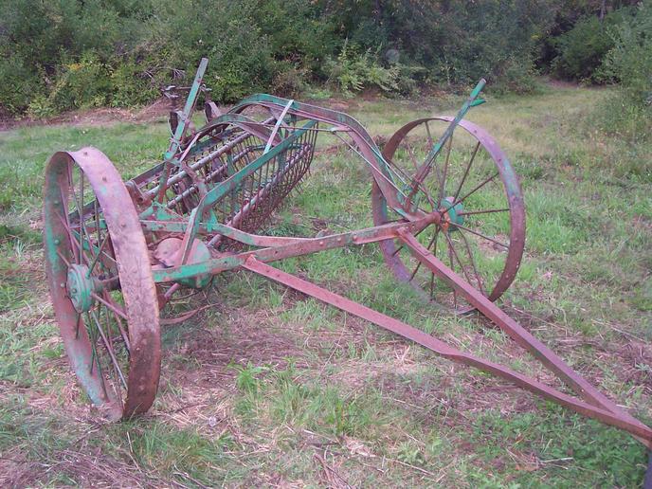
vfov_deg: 38.7
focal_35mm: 37
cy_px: 244
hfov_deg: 50.1
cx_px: 326
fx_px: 697
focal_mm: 5.6
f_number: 2.8
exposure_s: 1/60
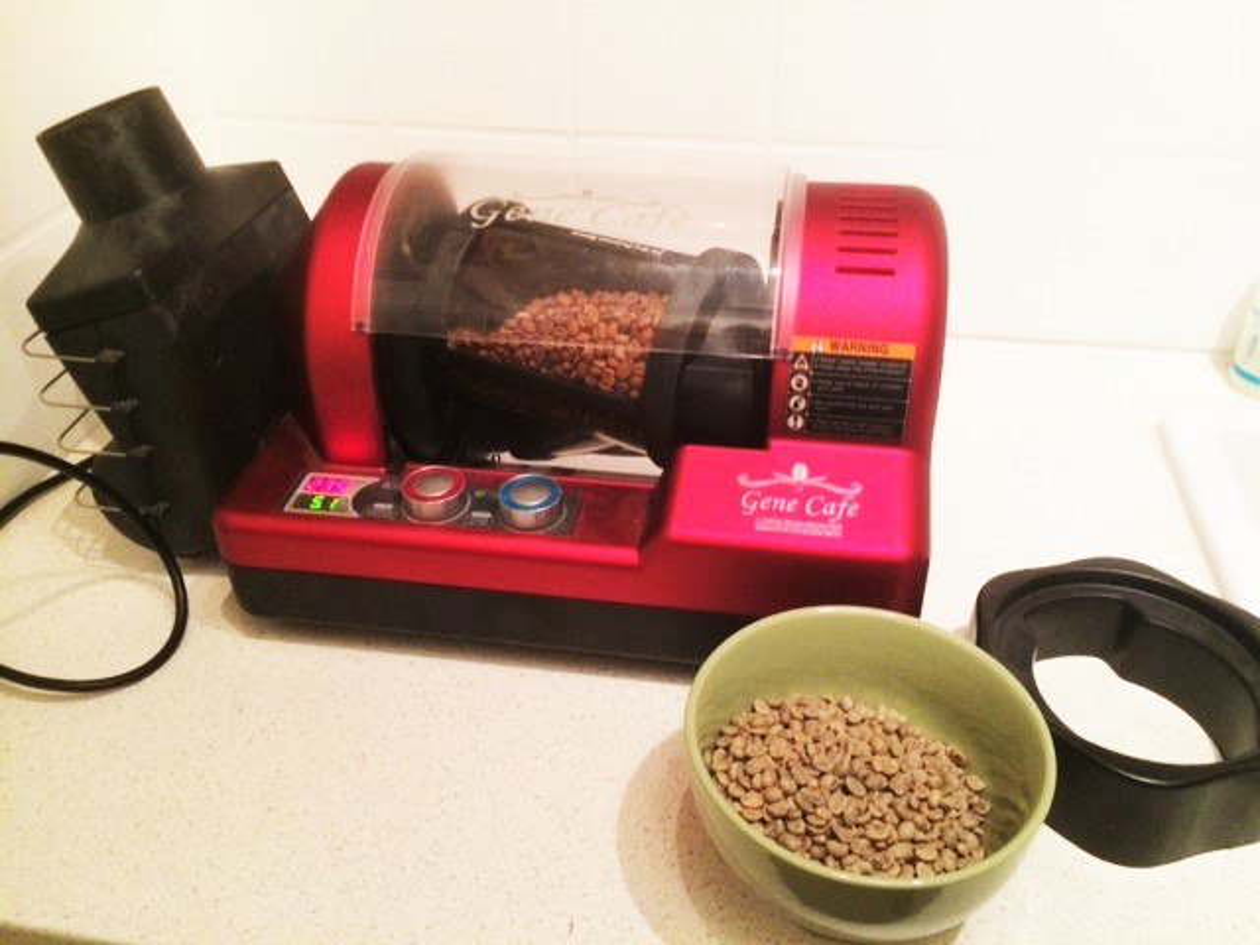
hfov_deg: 61.7
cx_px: 630
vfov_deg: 48.2
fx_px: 1056
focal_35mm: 29
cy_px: 472
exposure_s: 1/24
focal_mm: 4.15
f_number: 2.2
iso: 320
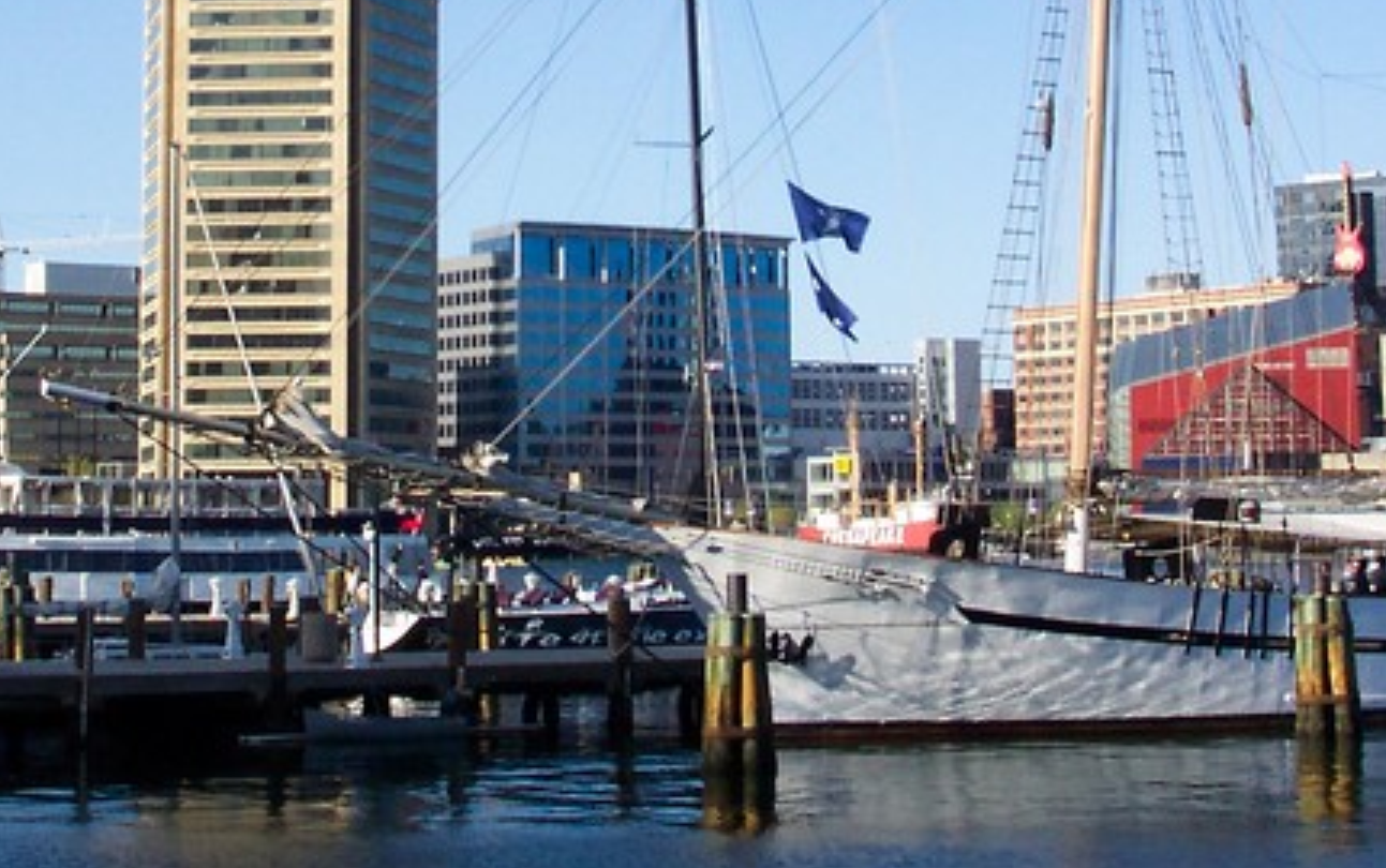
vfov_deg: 15.9
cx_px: 529
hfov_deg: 25.4
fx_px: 3062
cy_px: 27
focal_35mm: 81
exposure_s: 1/125
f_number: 9.5
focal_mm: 7.5
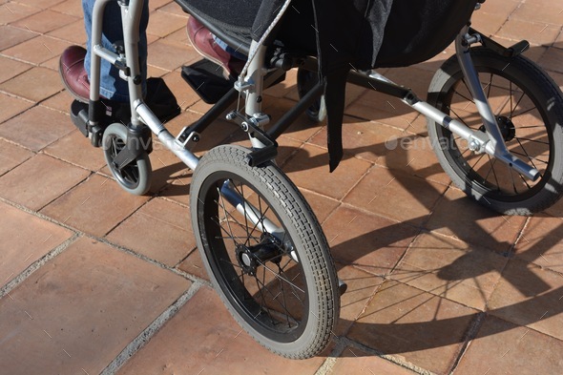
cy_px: 188
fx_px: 727
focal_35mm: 46
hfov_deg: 42.3
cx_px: 282
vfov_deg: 28.9
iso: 100
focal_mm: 31
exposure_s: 1/200
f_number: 8
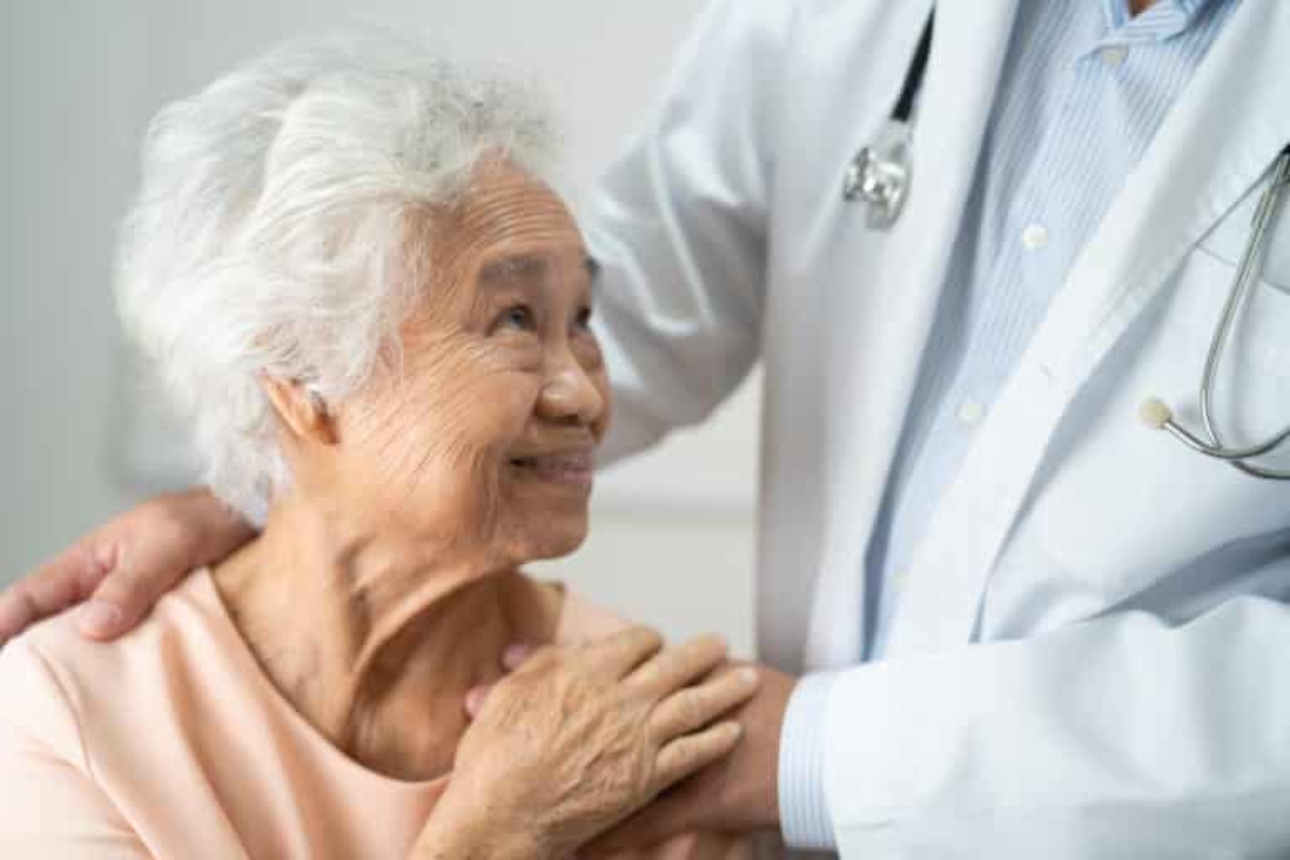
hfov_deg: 39.6
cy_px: 430
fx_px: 1792
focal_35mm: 50
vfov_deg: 27.0
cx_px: 645
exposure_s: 1/80
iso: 250
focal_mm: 50
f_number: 1.8
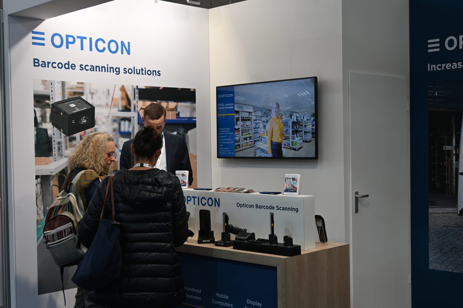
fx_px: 627
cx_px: 232
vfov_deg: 27.7
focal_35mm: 49
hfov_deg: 40.5
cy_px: 154
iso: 100
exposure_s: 1/40
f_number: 5.6
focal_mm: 32.5
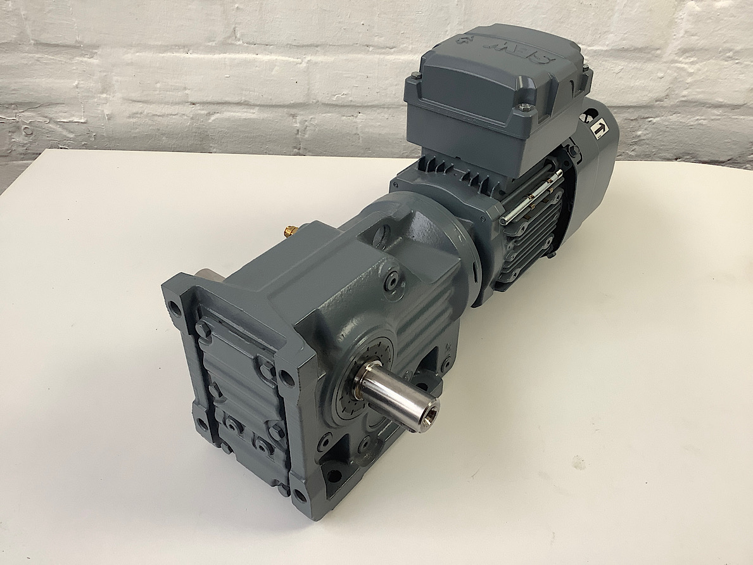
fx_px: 674
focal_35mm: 31
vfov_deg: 45.4
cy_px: 282
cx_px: 376
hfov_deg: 58.3
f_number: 2.4
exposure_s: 1/50
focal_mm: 3.3
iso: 64
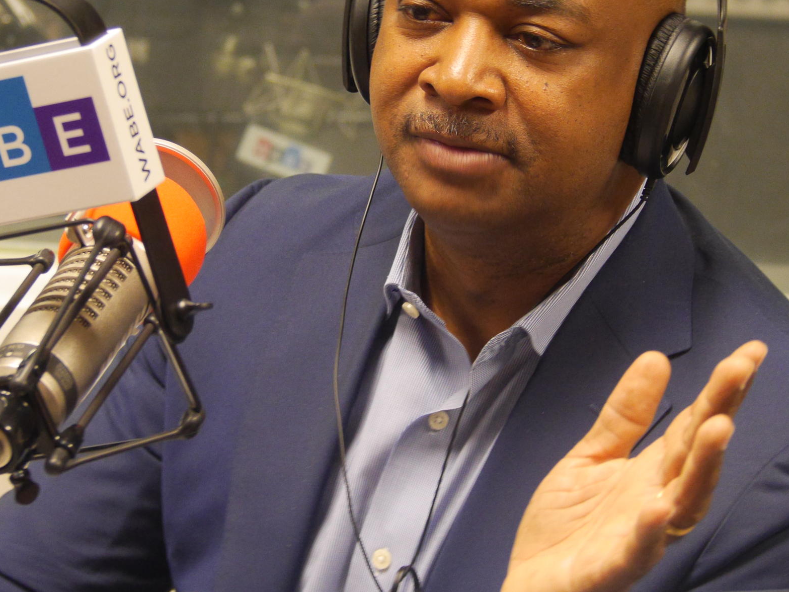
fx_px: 3419
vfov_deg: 9.9
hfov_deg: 13.2
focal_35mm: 150
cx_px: 375
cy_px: 241
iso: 1600
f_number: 4.2
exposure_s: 1/30
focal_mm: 49
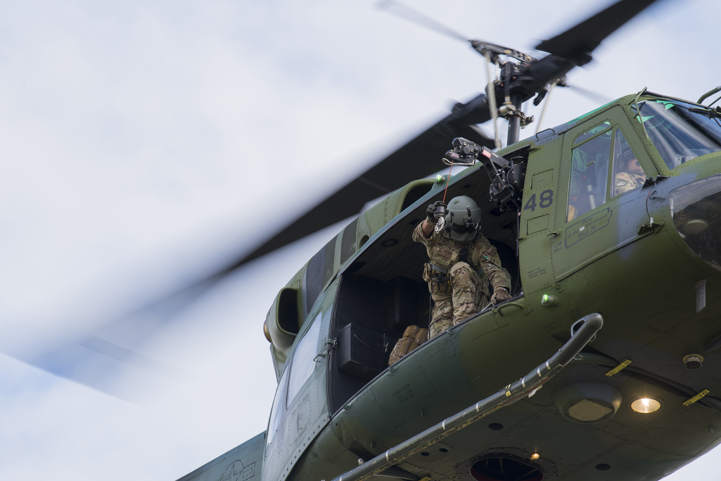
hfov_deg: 10.3
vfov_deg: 6.9
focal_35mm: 200
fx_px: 4007
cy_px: 240
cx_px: 360
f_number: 7.1
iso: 100
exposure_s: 1/200
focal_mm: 200
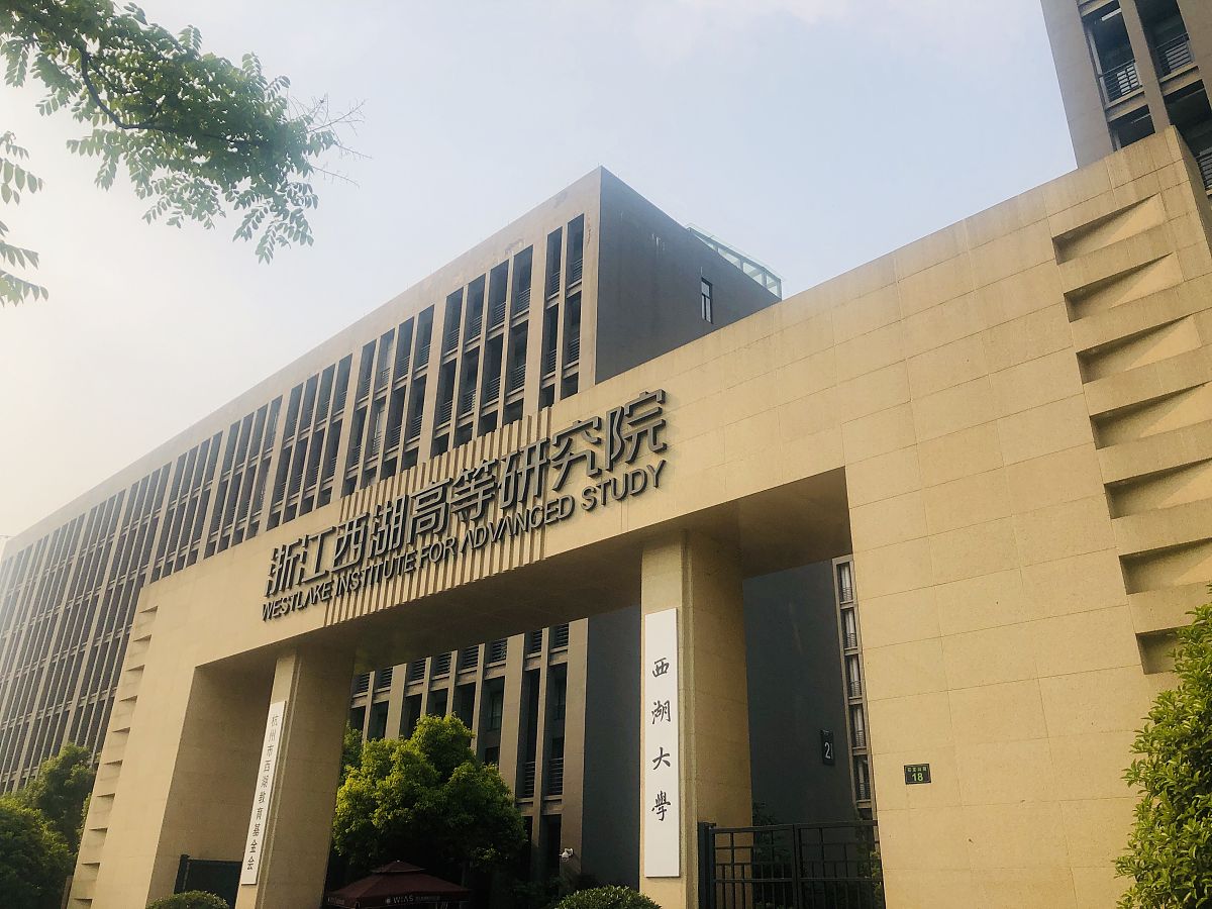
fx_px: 980
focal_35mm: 28
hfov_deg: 63.4
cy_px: 454
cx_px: 606
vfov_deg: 49.7
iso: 20
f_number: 1.8
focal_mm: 4
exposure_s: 1/2825
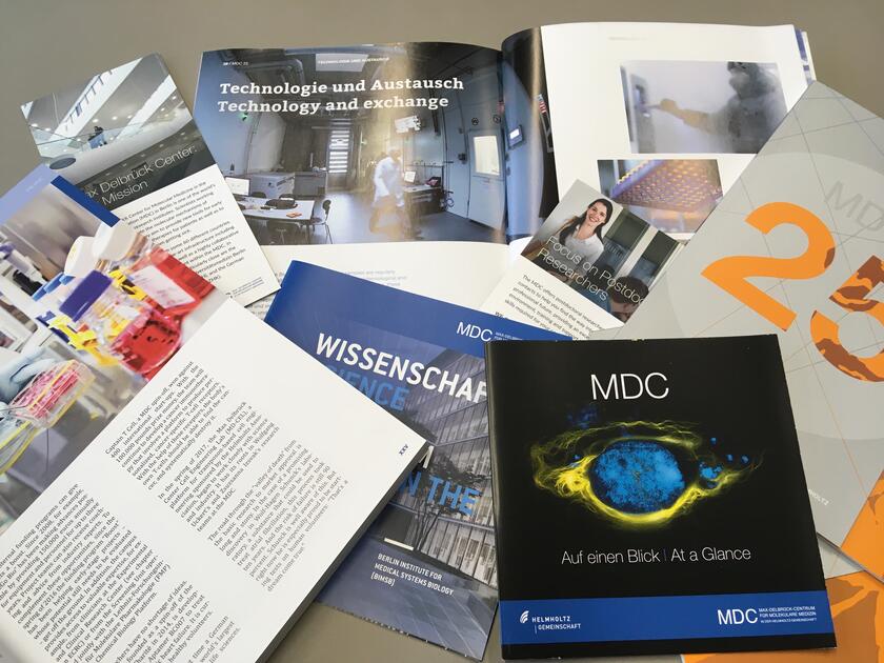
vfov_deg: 48.2
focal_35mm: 29
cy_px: 332
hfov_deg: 61.7
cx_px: 442
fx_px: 741
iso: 32
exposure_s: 1/33
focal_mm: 4.15
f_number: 2.2
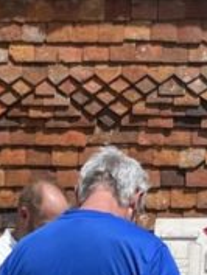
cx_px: 188
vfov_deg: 11.0
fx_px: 1402
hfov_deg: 8.4
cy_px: 359
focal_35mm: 176
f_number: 1.6
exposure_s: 1/3413
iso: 50
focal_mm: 5.1
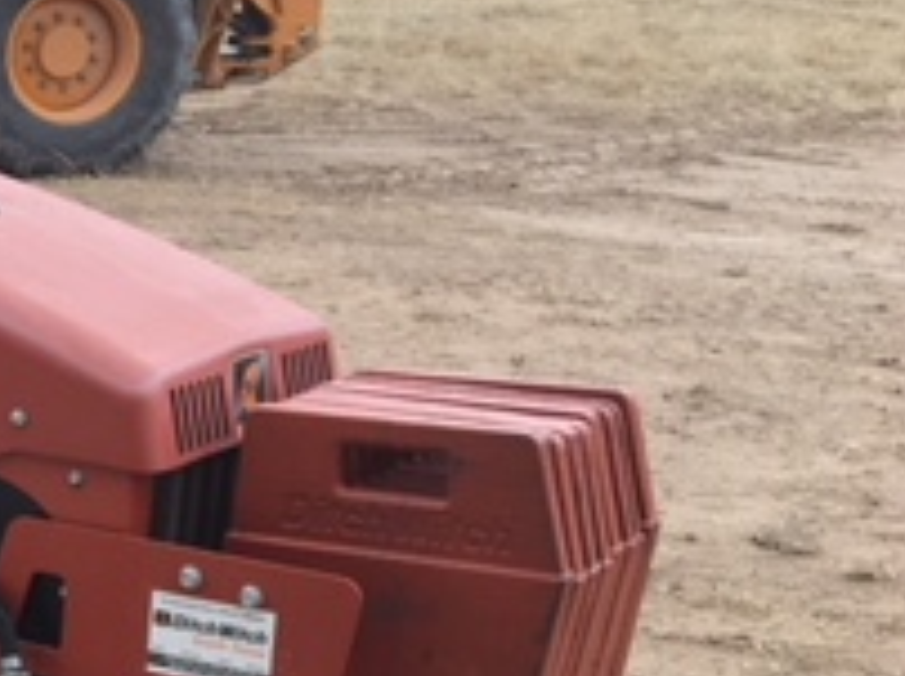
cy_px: 573
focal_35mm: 92
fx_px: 2402
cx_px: -457
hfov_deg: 18.8
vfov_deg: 15.9
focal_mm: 4.15
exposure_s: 1/354
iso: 25
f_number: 2.2
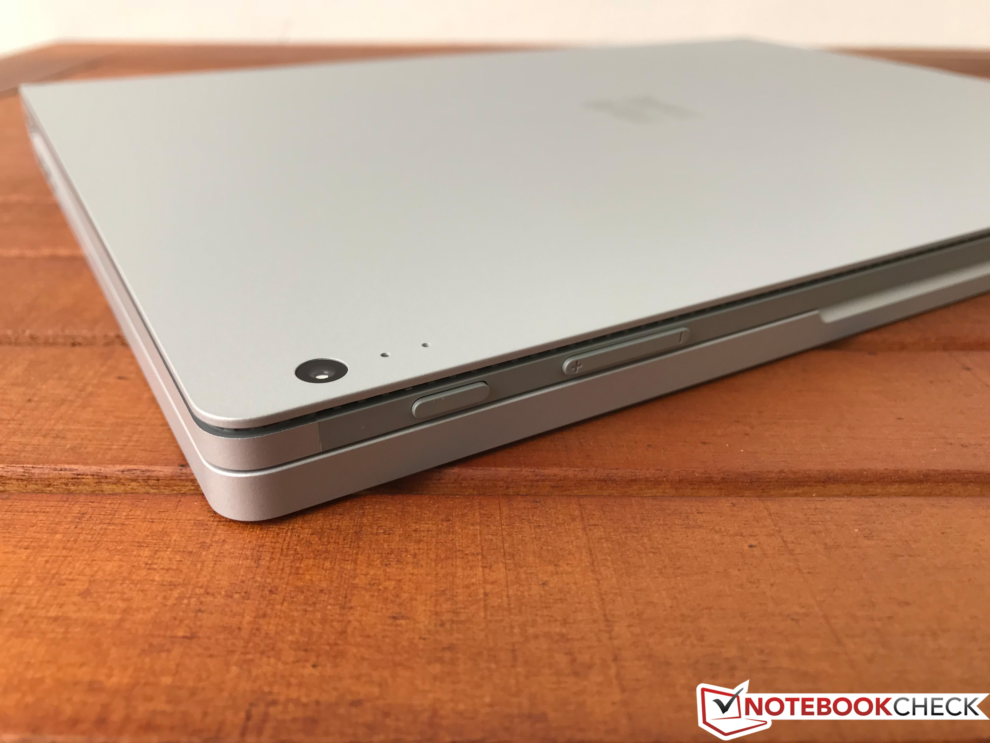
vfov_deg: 49.7
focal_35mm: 28
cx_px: 495
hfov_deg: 63.4
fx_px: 801
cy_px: 372
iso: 32
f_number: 1.8
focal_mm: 3.99
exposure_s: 1/50
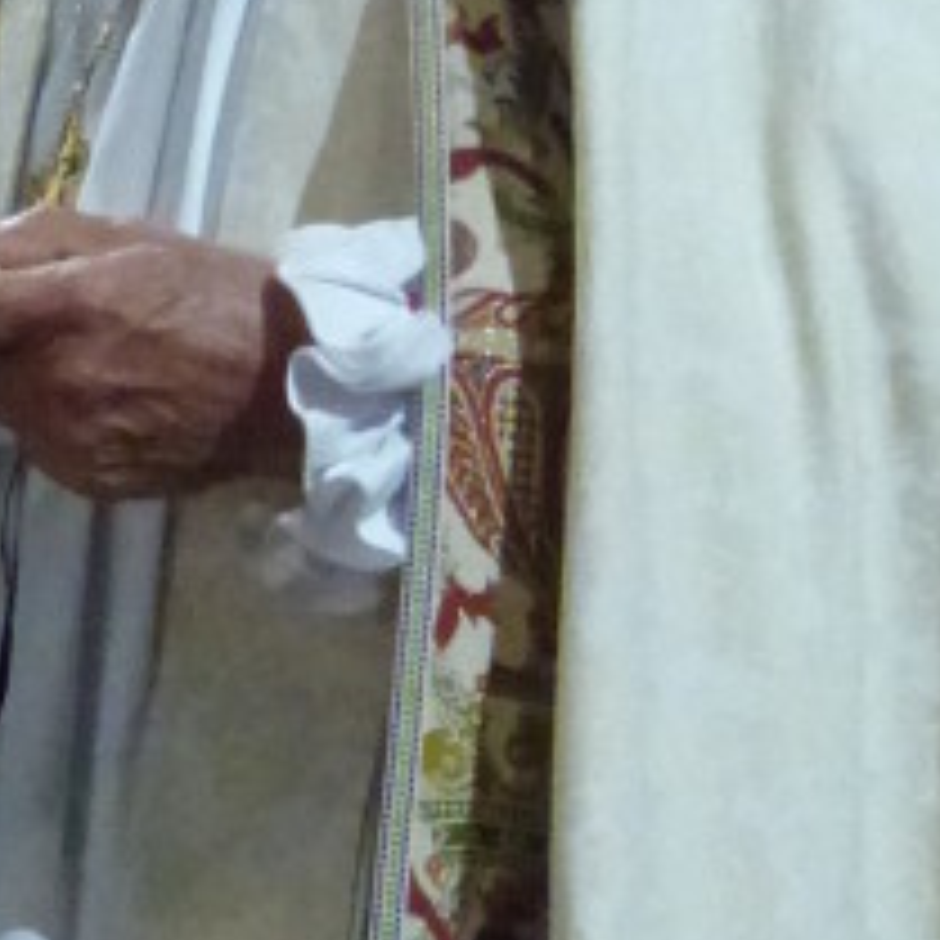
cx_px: -378
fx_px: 17420
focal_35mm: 567
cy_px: 616
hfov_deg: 3.1
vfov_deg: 3.1
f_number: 2.8
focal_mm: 23.5
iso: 2000
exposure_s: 1/80
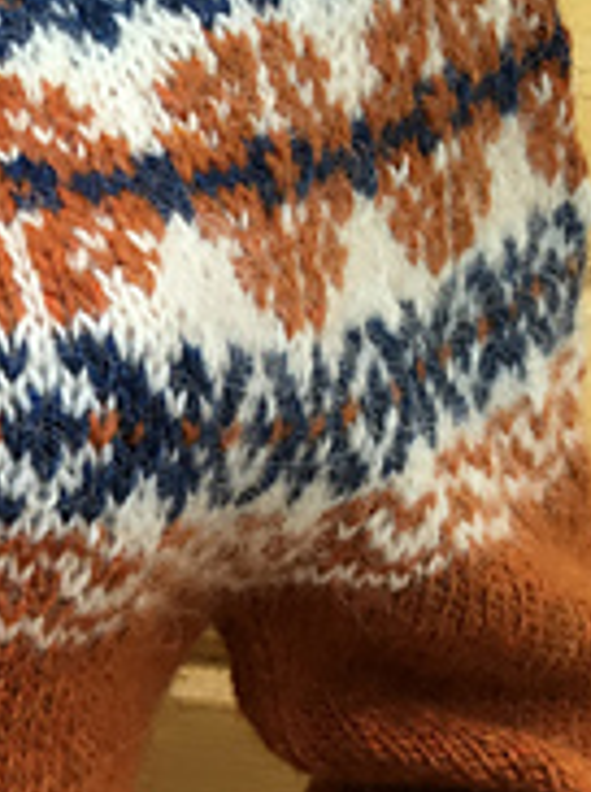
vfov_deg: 18.4
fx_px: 2327
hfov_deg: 13.2
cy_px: 927
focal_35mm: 102
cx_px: -435
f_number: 2.2
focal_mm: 4.15
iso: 32
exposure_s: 1/50
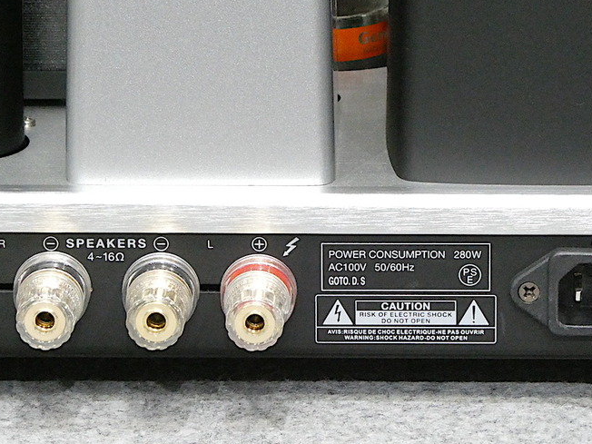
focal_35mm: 340
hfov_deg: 5.8
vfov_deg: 4.4
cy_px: 294
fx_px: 5815
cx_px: 328
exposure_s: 1/40
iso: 1600
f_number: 5.6
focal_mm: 41.4
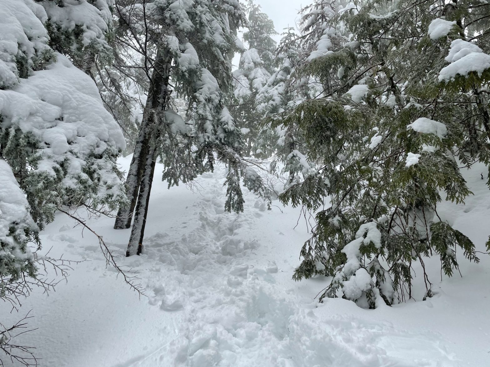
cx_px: 245
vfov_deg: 53.1
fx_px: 368
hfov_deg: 67.3
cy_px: 184
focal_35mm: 26
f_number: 1.6
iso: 32
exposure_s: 1/955
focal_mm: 4.2
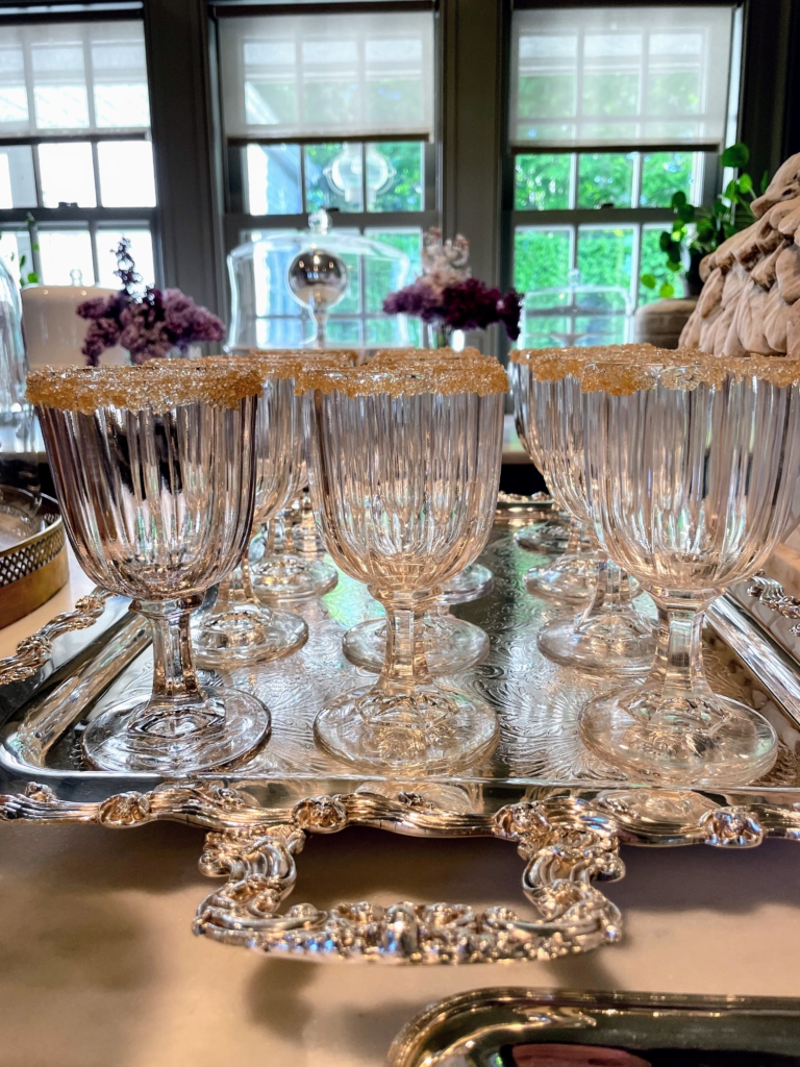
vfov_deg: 67.3
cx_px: 400
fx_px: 801
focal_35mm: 26
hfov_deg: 53.1
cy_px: 534
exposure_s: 1/120
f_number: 1.6
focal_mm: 4.2
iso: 80
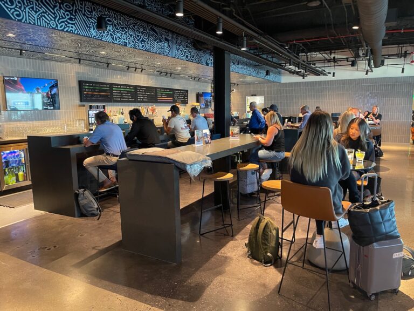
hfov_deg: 67.3
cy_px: 156
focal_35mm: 26
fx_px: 311
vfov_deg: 53.1
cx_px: 207
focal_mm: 5.1
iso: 500
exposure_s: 1/46
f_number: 1.6
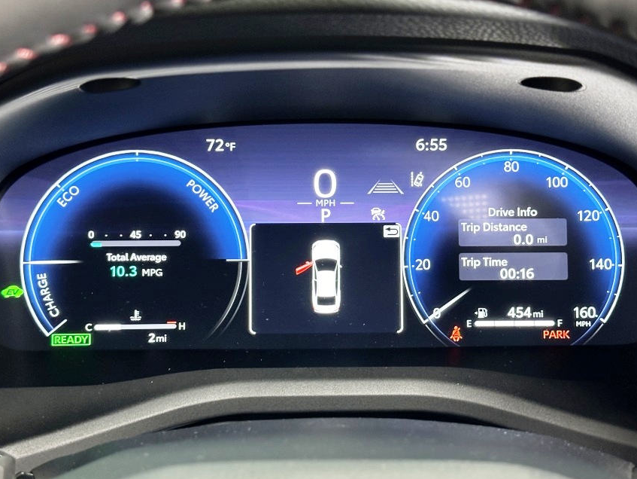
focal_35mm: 58
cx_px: 334
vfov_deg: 25.2
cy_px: 241
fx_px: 1068
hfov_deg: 33.2
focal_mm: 6.86
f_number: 1.78
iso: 500
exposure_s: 1/30
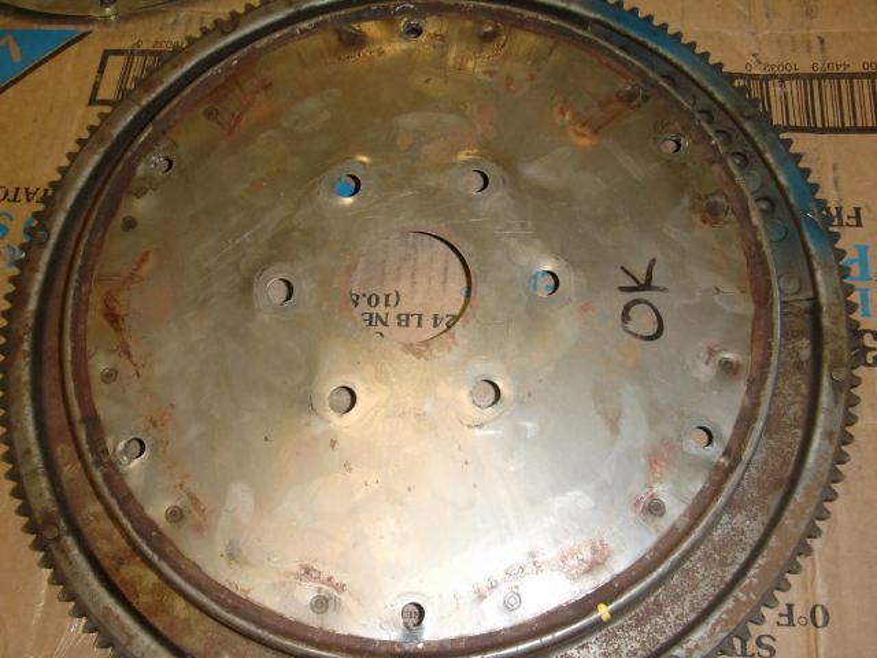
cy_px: 329
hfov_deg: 49.0
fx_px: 963
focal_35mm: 38
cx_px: 438
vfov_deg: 37.7
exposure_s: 1/60
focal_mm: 6.66
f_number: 3.9
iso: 160
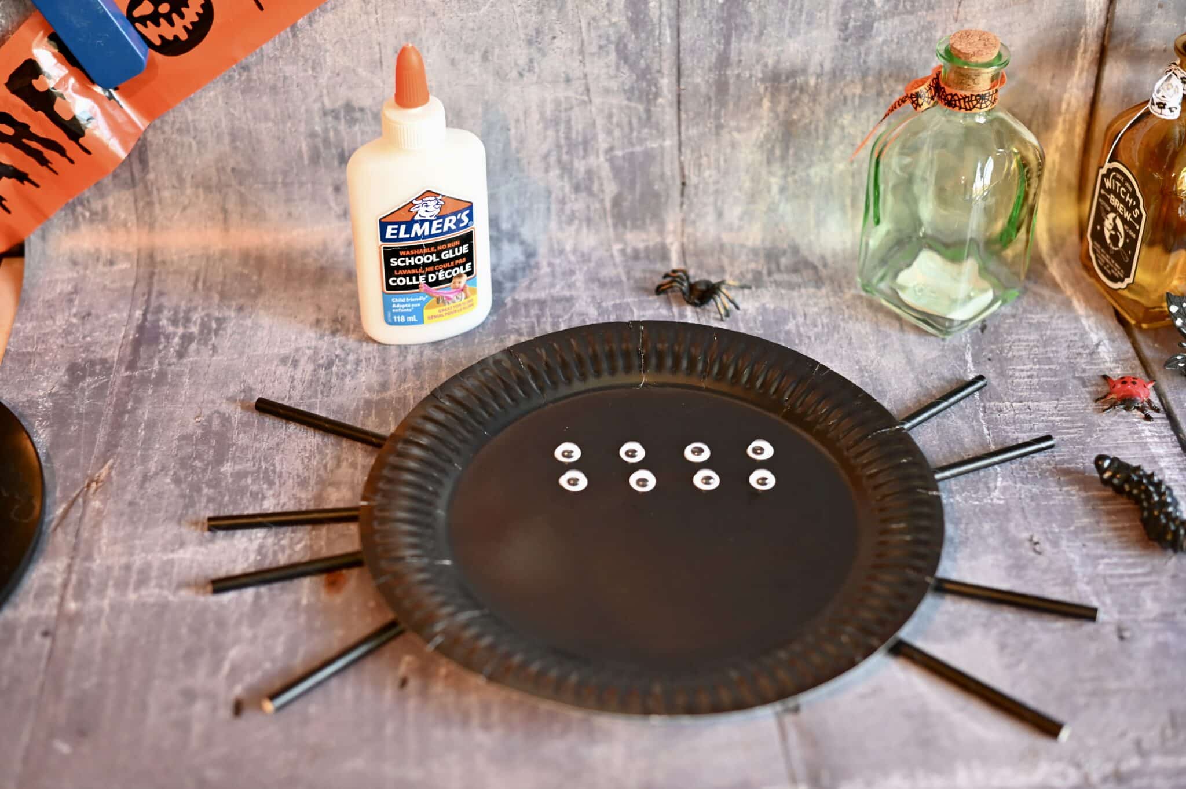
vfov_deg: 27.0
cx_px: 593
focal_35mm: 50
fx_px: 1646
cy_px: 394
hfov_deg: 39.6
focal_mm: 50
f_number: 2.8
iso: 1600
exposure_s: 1/125
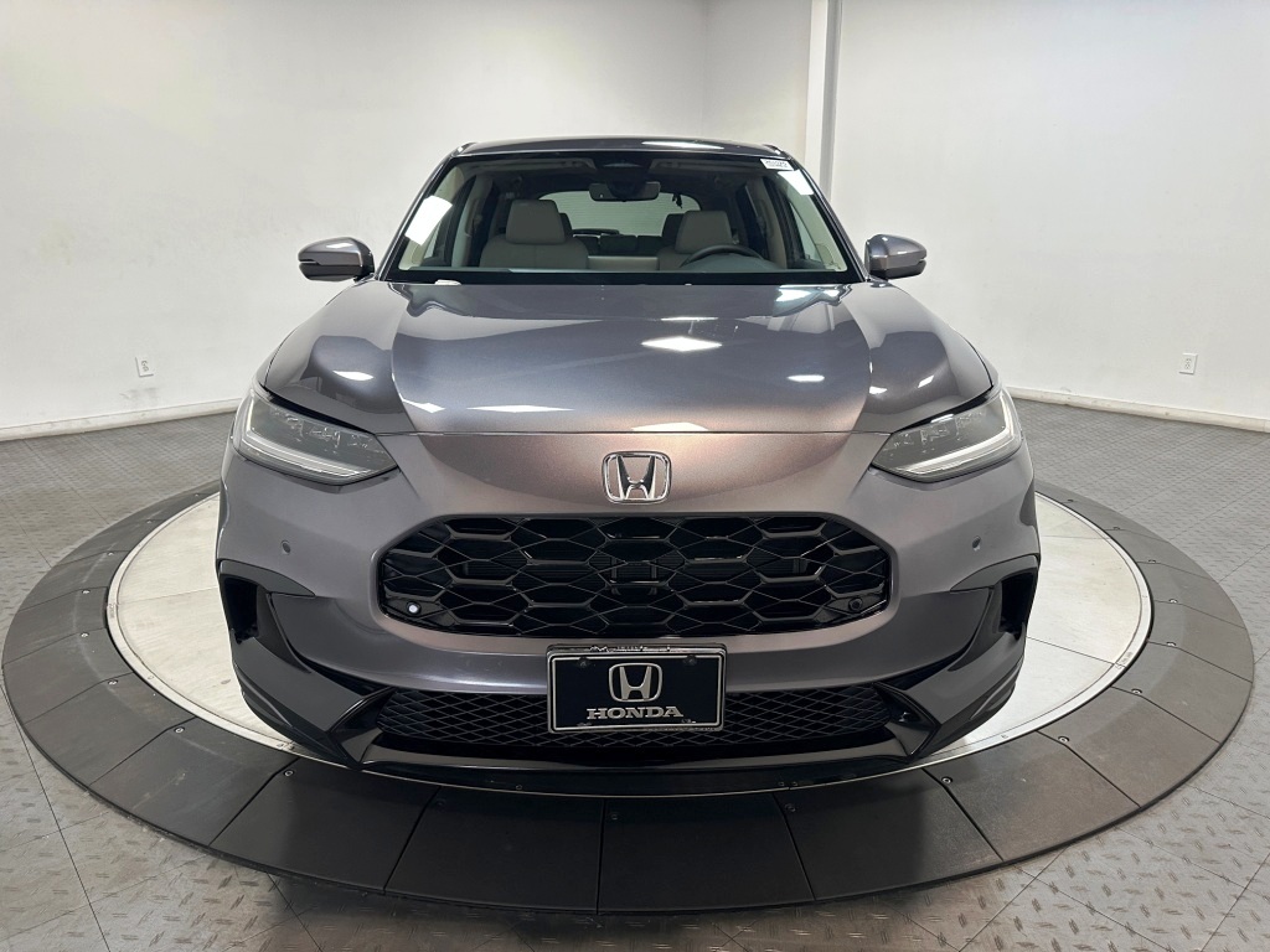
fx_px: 881
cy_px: 476
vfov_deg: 56.8
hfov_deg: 71.6
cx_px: 635
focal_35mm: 24
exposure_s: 1/60
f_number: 1.78
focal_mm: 6.86
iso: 250
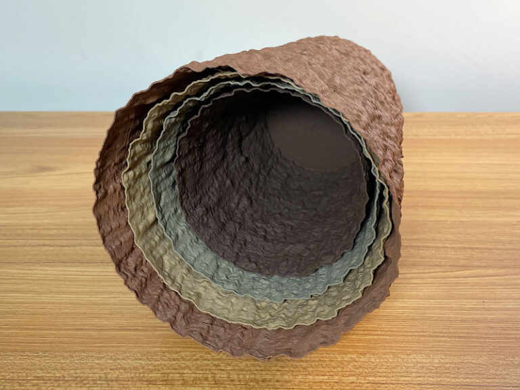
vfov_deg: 53.1
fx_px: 391
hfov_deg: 67.3
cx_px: 260
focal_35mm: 26
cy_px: 195
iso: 64
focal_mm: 4.2
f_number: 1.6
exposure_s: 1/100
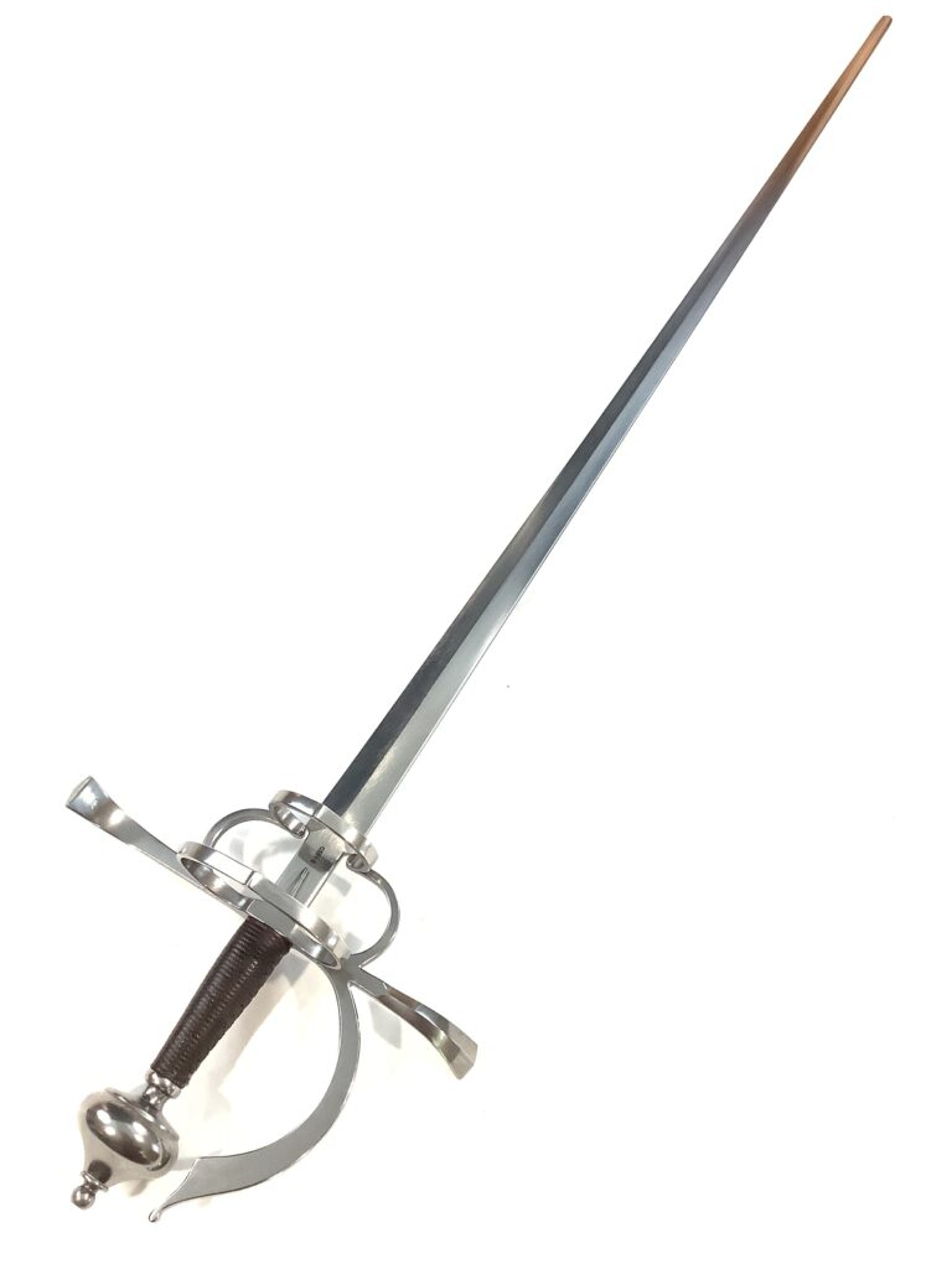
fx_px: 1137
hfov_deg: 45.4
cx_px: 476
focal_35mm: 31
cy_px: 634
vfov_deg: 58.4
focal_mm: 3.3
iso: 250
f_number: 2.4
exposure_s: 1/60
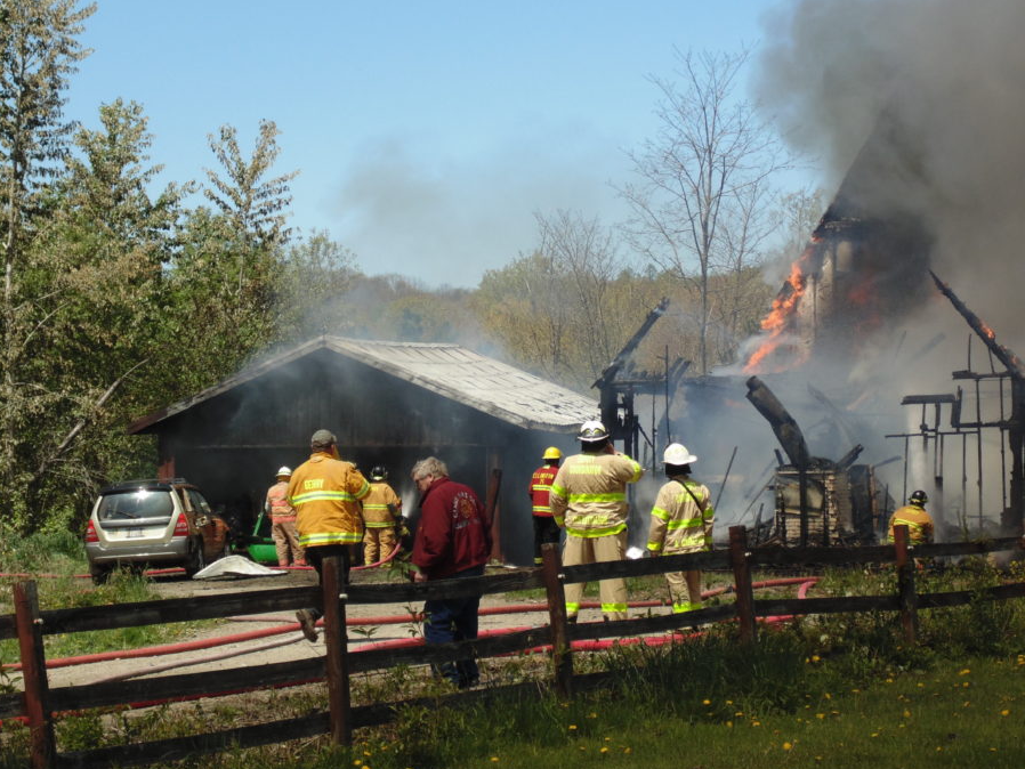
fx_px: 3554
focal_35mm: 120
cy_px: 386
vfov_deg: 12.4
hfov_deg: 16.4
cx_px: 594
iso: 80
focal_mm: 17.5
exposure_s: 1/500
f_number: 4.6
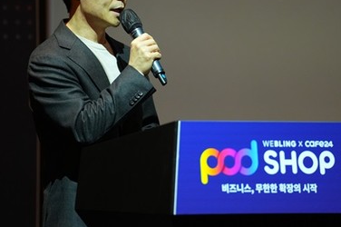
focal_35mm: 260
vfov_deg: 5.3
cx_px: 163
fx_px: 2461
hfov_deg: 7.9
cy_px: 69
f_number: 2.8
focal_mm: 163
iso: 2500
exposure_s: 1/400
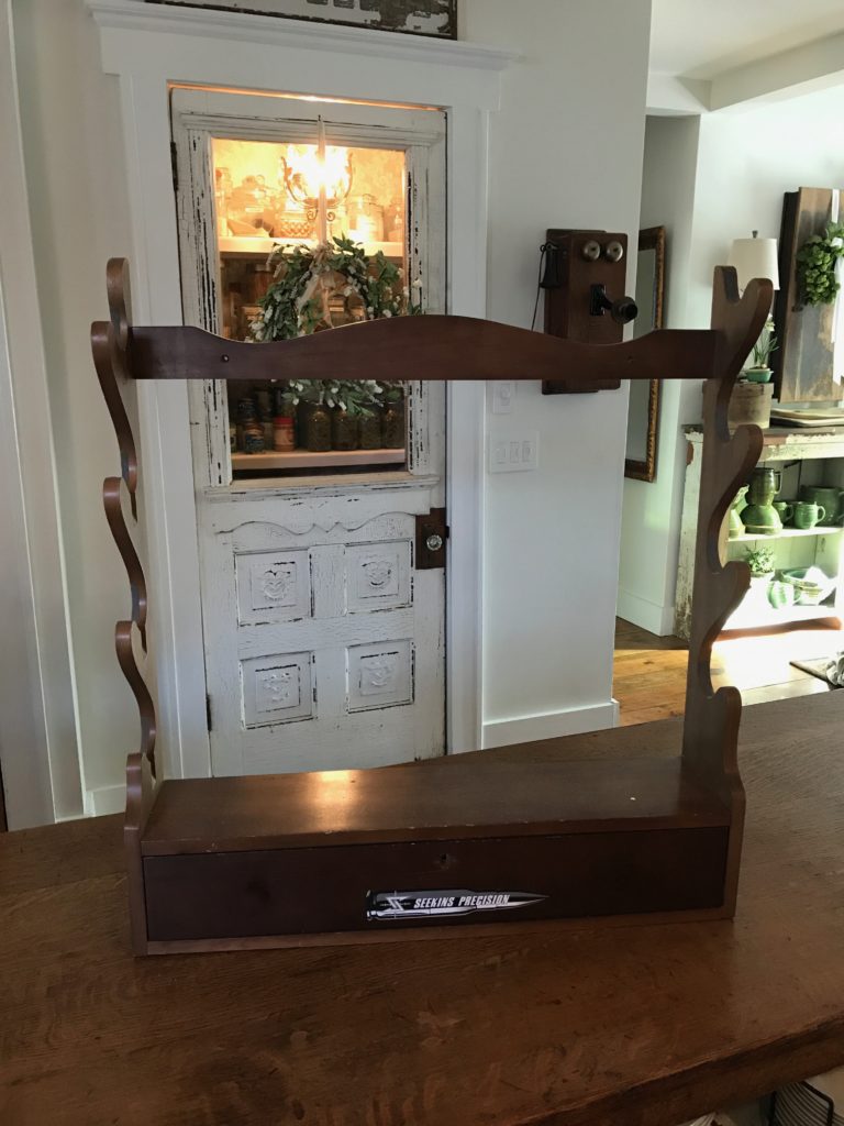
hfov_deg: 49.7
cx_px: 422
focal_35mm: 28
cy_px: 563
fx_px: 910
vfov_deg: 63.4
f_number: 1.8
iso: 50
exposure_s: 1/15
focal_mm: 3.99
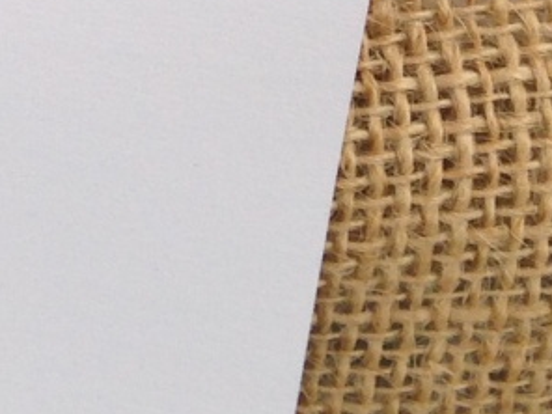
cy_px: -587
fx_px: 2902
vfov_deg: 7.6
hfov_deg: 10.5
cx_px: -302
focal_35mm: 182
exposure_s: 1/160
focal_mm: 4.12
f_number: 2.4
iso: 50
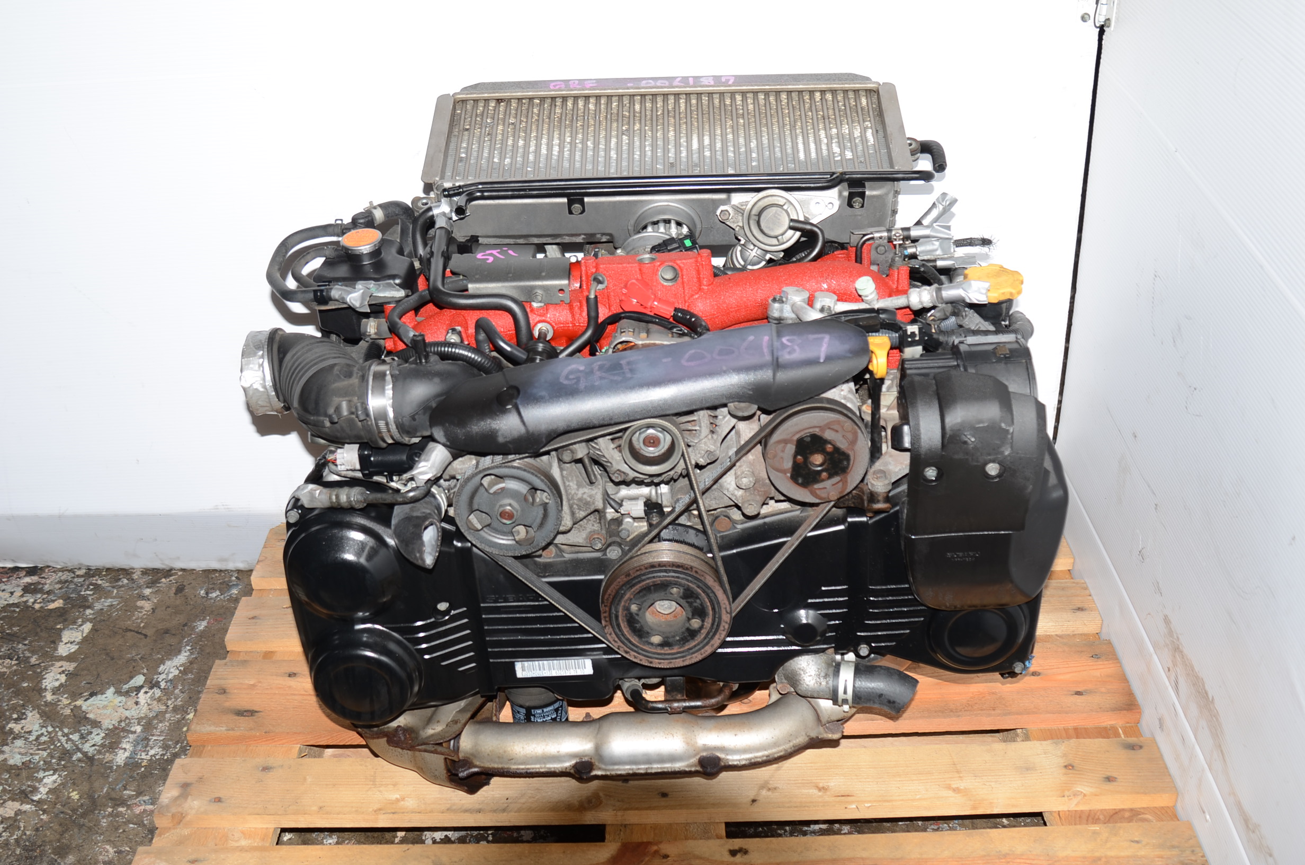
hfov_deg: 53.2
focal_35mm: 36
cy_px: 432
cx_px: 652
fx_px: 1302
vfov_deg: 36.7
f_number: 3.5
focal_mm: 24
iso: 100
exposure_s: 1/100
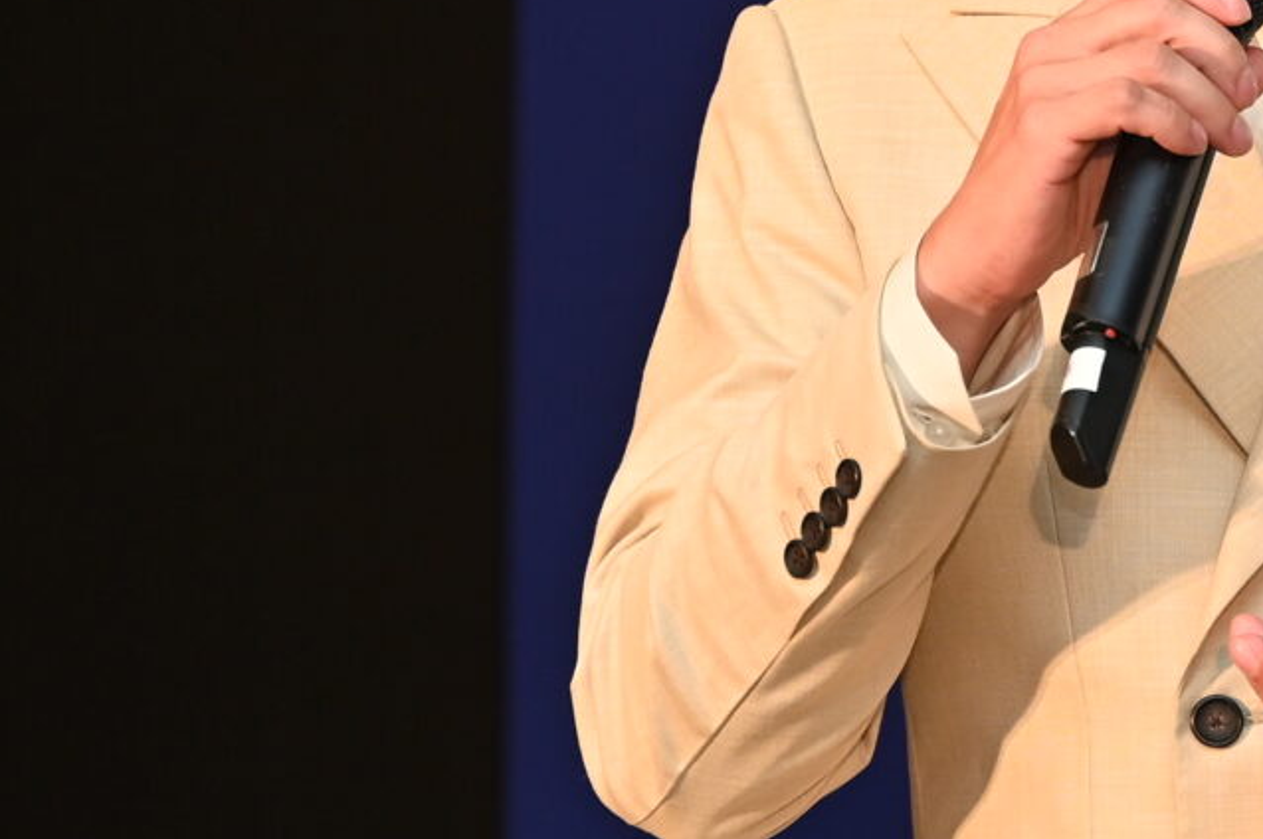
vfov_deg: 4.8
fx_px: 9988
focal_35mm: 285
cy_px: 231
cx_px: 1235
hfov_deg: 7.2
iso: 400
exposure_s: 1/160
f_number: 2.8
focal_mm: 71
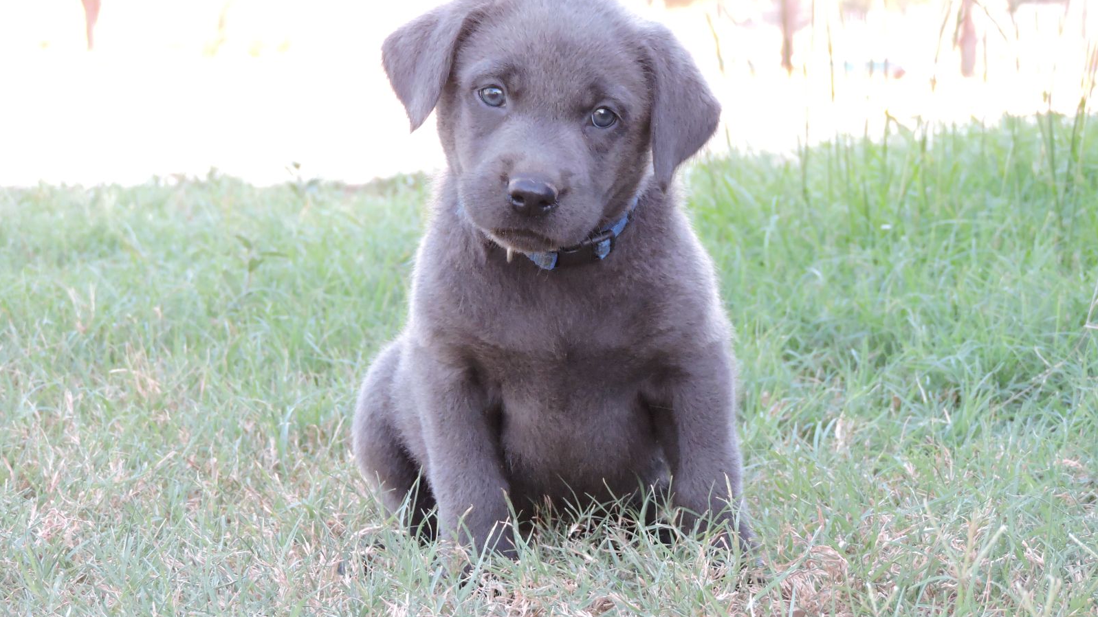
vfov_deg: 9.3
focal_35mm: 131
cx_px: 549
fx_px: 3814
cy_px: 233
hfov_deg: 16.4
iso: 640
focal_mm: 21.4
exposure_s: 1/100
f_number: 4.2
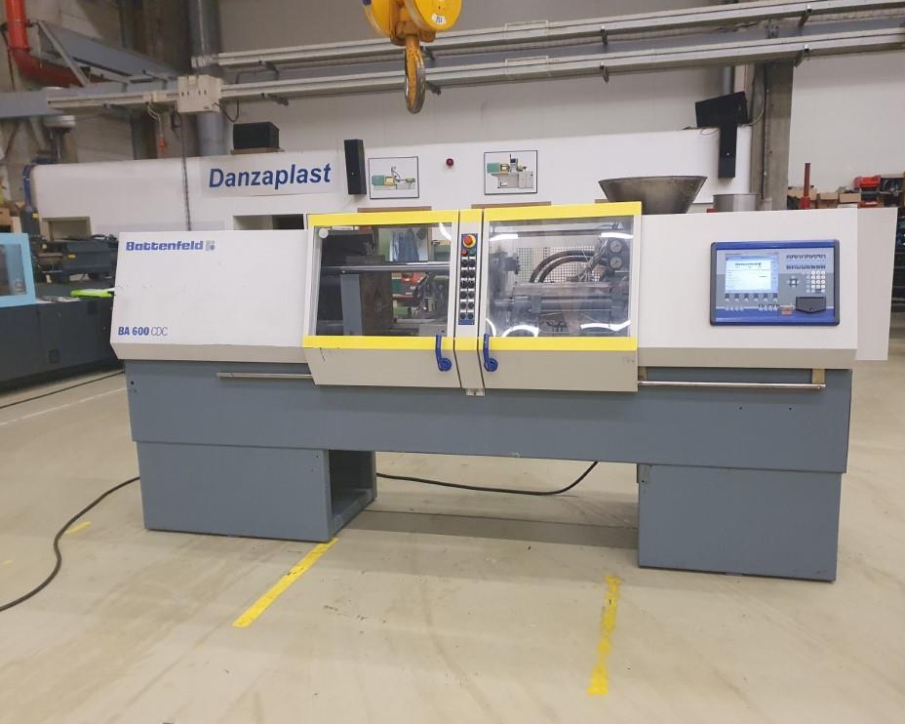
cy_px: 373
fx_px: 750
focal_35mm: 28
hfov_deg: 62.2
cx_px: 468
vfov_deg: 51.5
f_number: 2.4
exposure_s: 1/50
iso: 640
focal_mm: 4.32
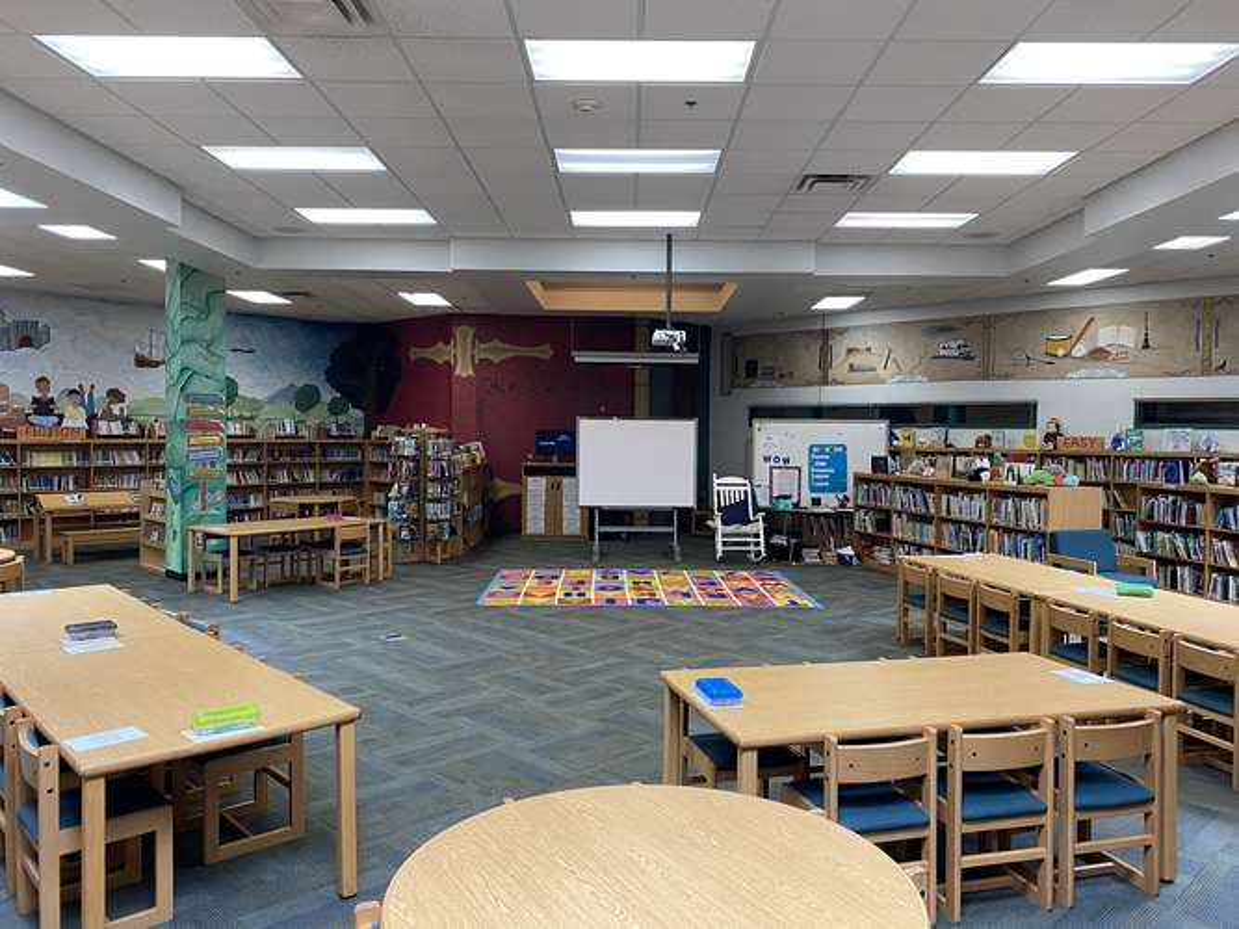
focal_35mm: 26
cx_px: 620
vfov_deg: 53.0
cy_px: 464
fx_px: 930
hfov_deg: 67.3
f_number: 1.8
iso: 125
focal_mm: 4.25
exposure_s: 1/60
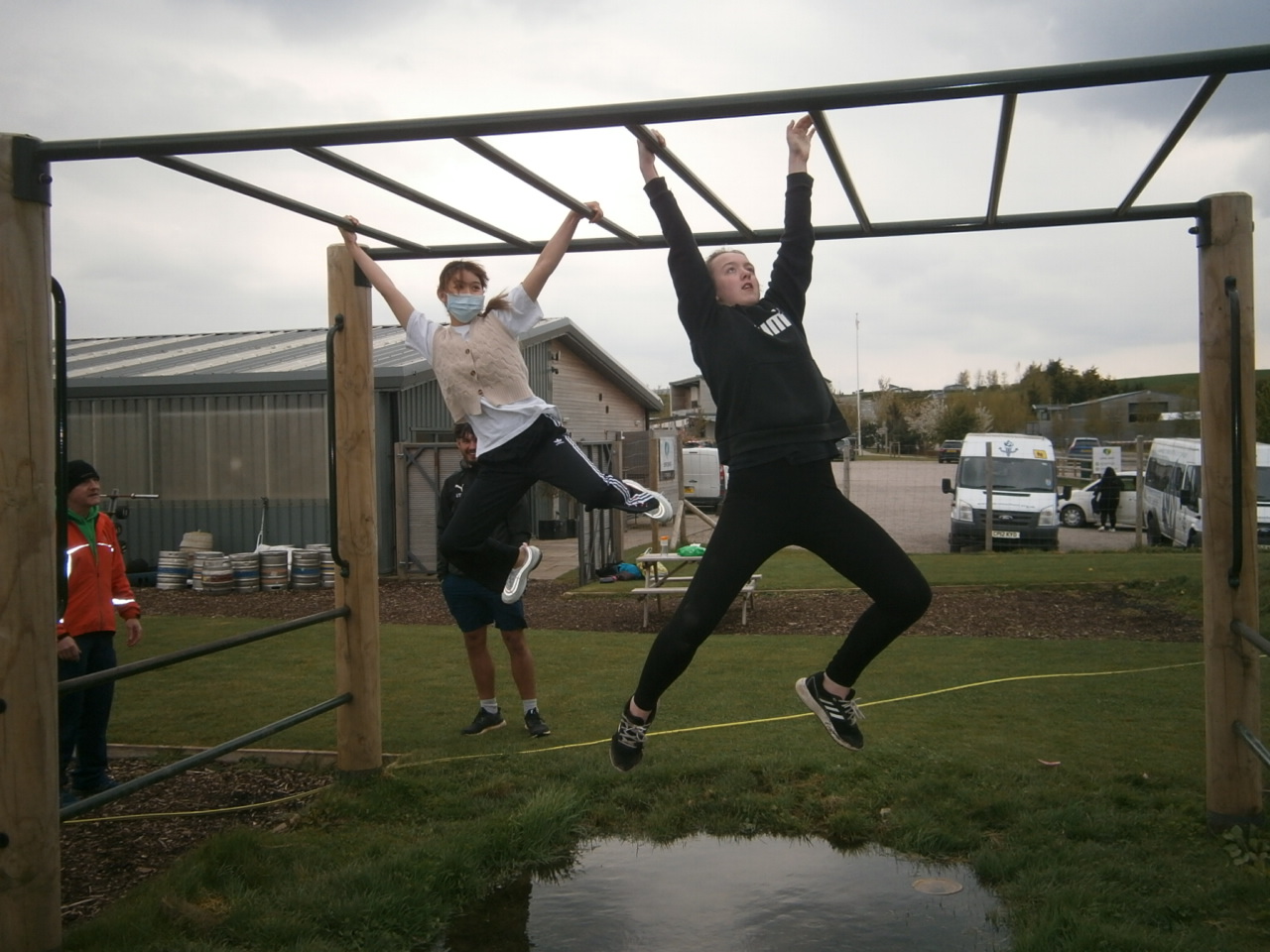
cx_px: 635
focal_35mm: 36
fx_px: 1321
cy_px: 476
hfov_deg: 51.4
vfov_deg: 39.7
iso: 80
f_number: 3.1
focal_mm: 6.4
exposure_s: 1/640
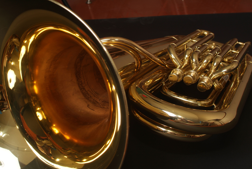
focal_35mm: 53
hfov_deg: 37.5
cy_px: 84
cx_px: 126
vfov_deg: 25.6
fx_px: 371
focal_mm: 35
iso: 100
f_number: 8
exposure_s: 1/90
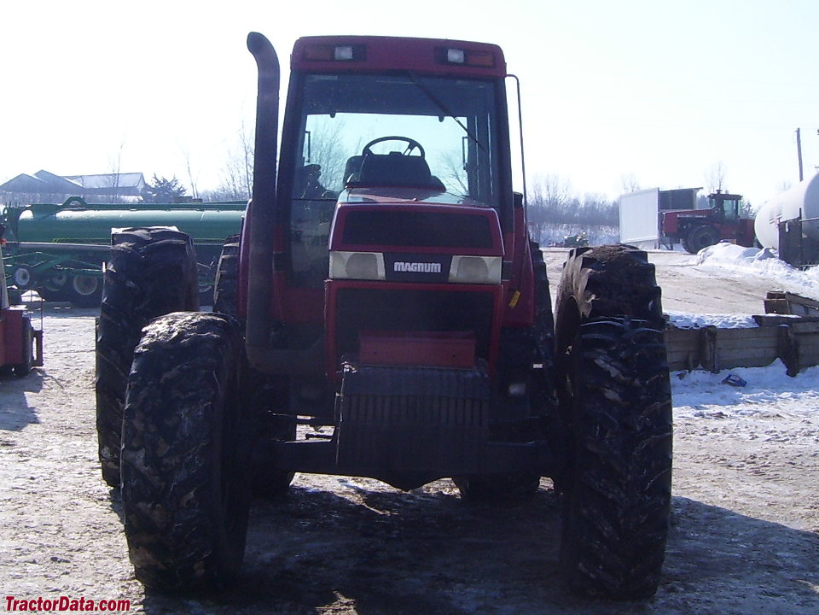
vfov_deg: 41.8
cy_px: 308
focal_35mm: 34
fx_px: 804
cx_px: 410
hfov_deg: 54.0
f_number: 4.8
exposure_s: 1/1000
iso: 80
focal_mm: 5.6
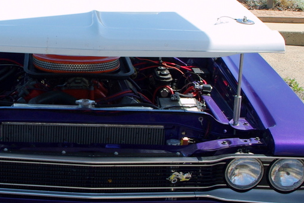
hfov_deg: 31.3
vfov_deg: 21.2
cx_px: 112
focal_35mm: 64
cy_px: 85
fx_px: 540
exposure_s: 1/250
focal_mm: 18
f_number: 6.7
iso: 100
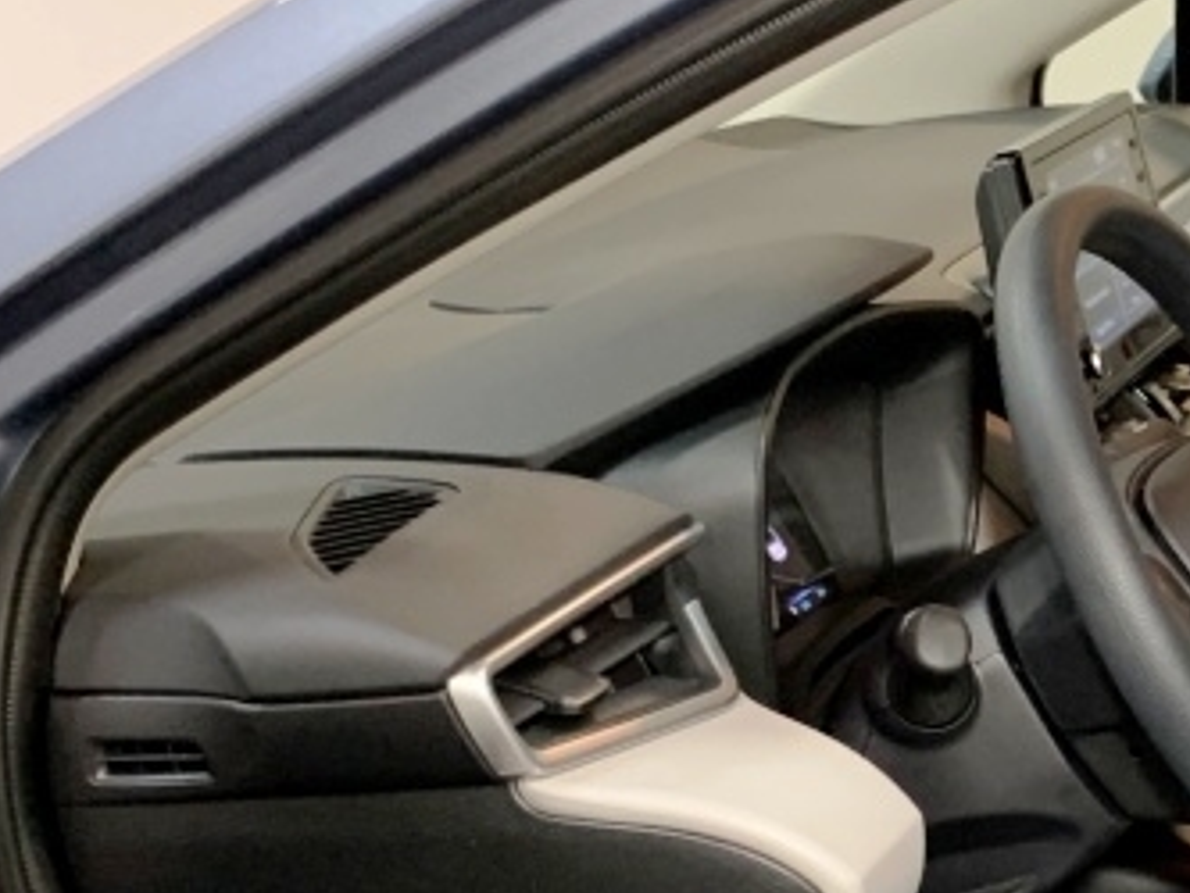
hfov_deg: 22.4
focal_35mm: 80
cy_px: 836
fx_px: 2751
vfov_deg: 18.1
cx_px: 1447
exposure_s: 1/40
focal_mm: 4.25
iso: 250
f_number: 1.8
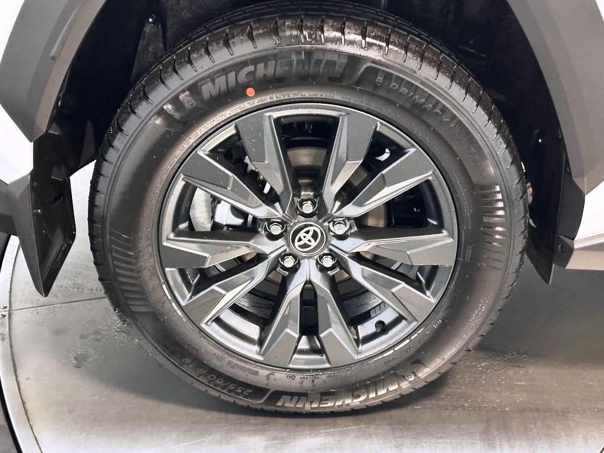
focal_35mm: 48
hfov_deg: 39.7
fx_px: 838
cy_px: 226
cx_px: 302
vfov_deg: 30.3
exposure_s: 1/24
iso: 640
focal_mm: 6.86
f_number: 1.78
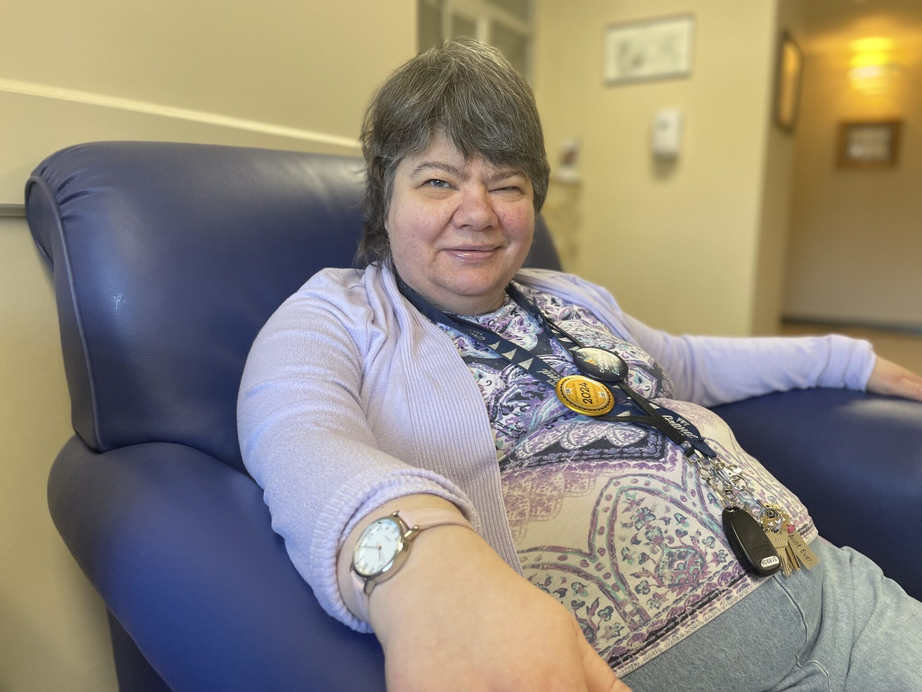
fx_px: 693
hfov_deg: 67.3
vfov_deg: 53.1
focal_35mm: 26
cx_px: 461
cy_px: 346
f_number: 1.6
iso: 100
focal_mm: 4.2
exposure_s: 1/60
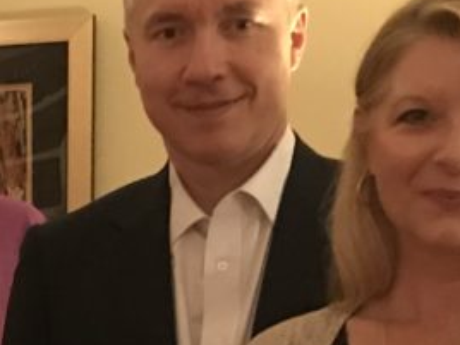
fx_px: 1940
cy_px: 443
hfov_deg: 12.6
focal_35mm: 146
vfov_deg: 10.0
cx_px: -311
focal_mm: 3.99
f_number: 1.8
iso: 100
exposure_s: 1/4
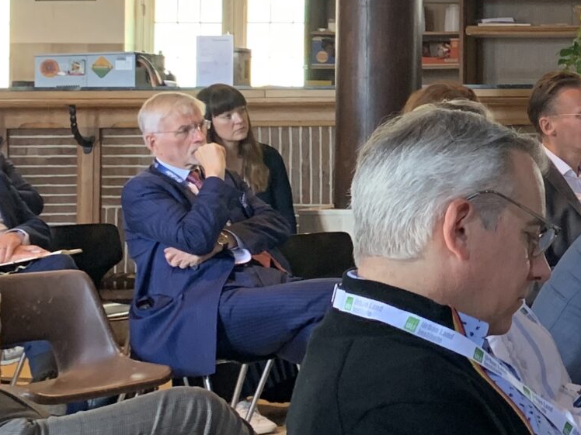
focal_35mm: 89
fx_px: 1494
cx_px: 878
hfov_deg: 19.2
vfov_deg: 16.5
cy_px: 81
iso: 160
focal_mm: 4.25
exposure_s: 1/60
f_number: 1.8
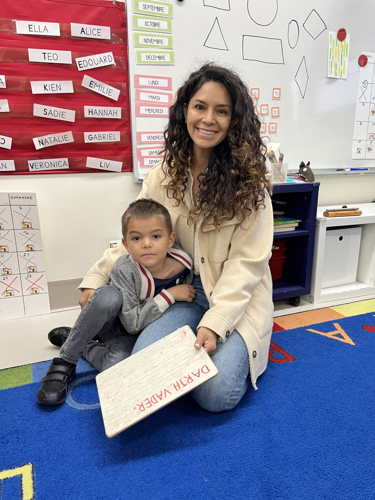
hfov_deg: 53.1
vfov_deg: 67.3
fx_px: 376
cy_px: 250
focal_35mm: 26
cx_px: 188
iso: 100
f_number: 1.5
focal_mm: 5.7
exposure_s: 1/60
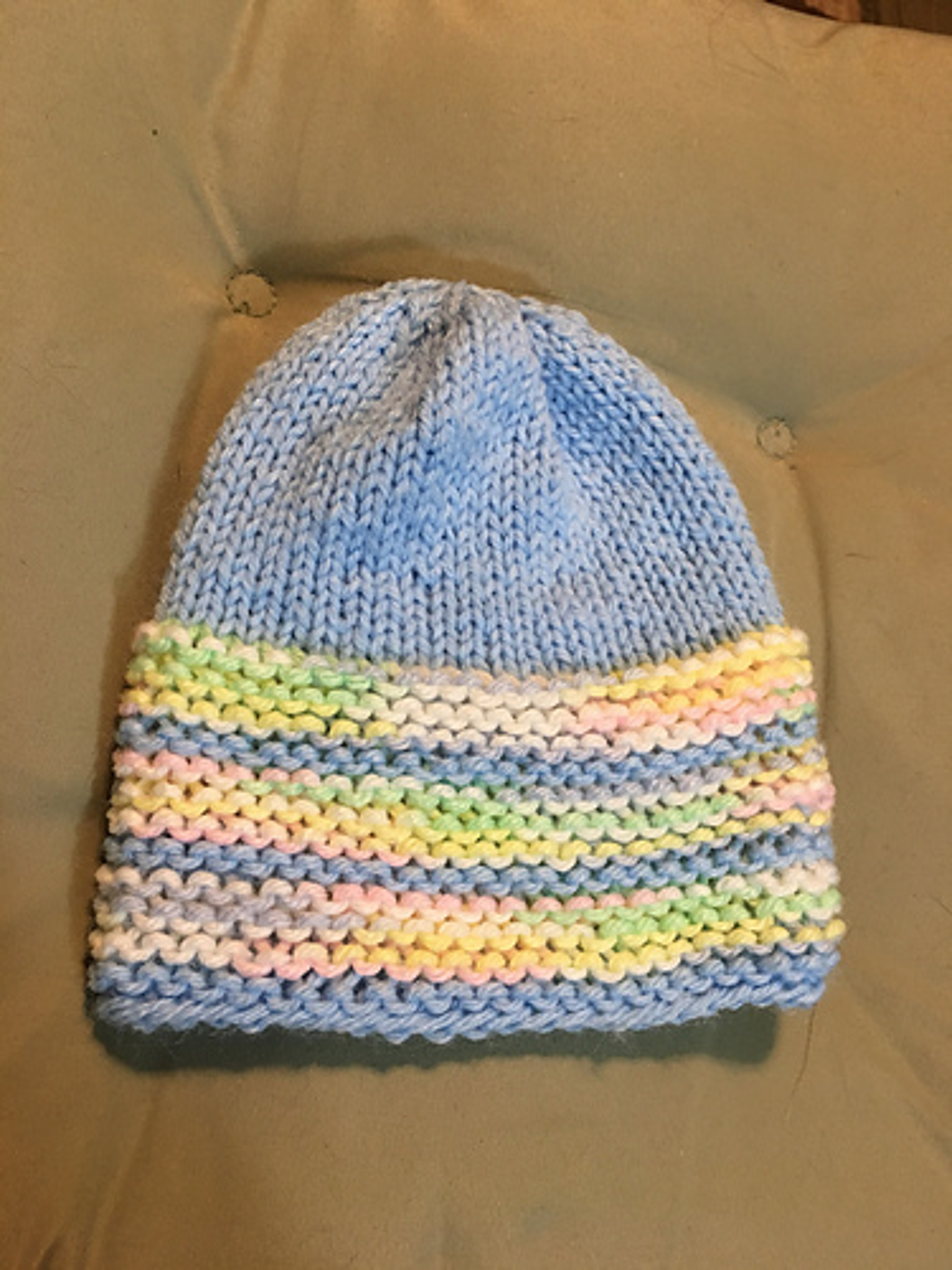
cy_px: 635
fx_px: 1063
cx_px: 476
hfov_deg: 48.2
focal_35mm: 29
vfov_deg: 61.7
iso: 64
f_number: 2.2
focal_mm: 4.15
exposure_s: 1/15
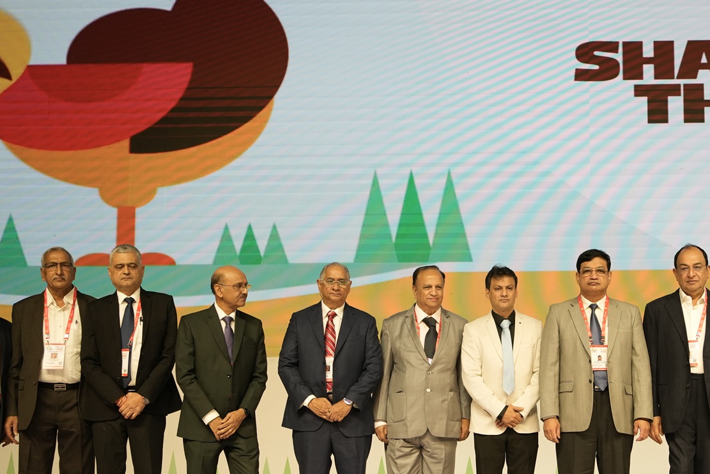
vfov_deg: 21.5
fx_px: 1243
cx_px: 526
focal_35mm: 63
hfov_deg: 31.4
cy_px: 315
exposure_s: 1/320
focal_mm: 35
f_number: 3.2
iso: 1000
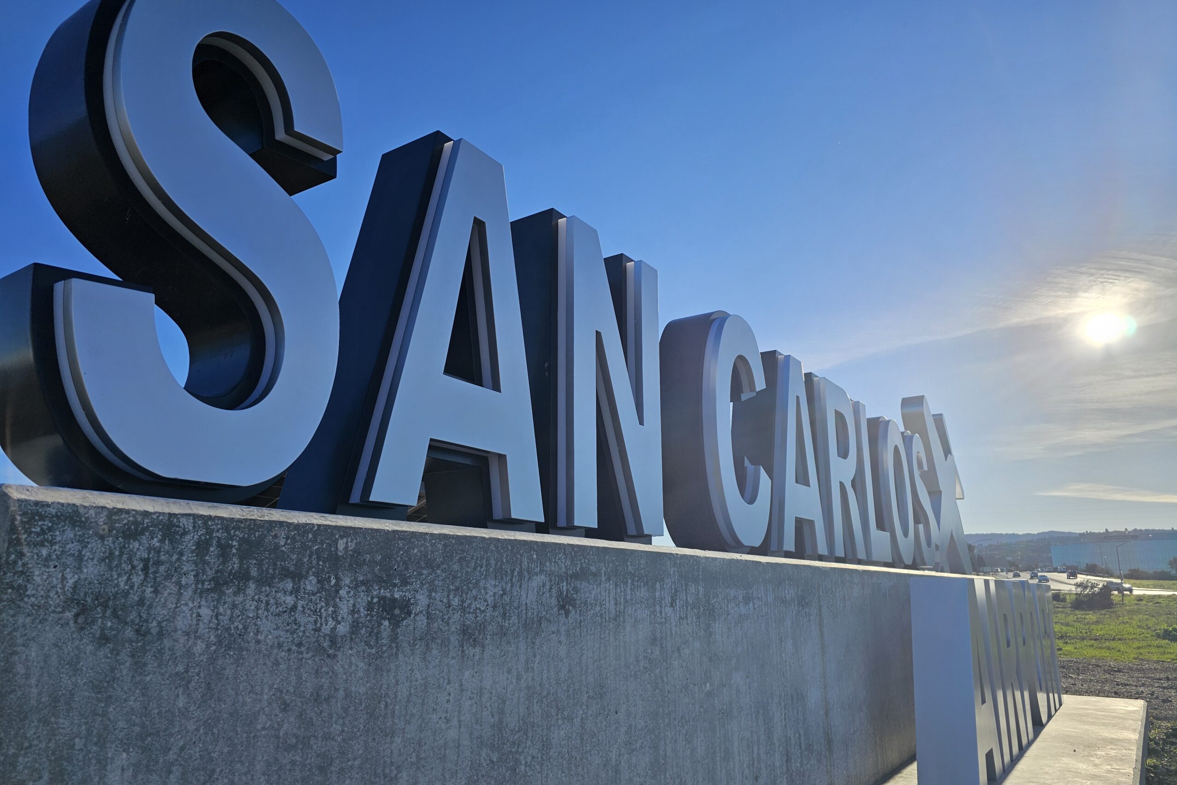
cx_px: 590
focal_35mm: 24
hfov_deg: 73.7
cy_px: 416
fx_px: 785
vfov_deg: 53.1
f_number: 1.7
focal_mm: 6.3
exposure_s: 1/1686
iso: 12
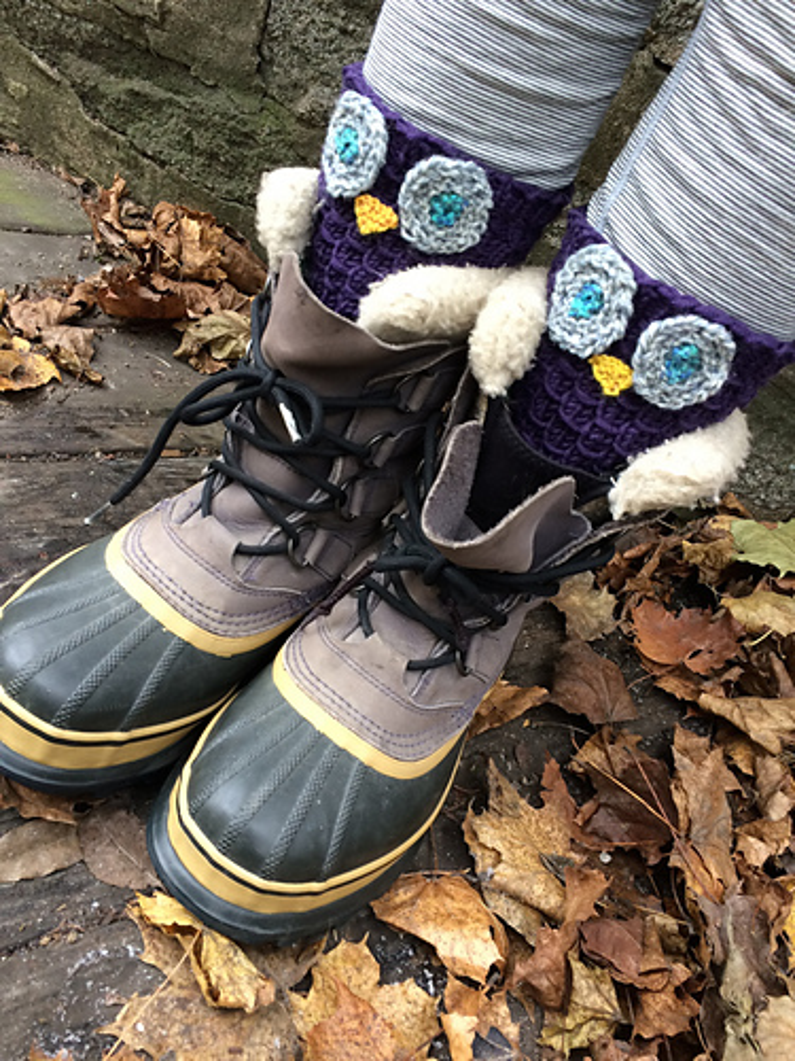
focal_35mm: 29
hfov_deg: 48.2
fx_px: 888
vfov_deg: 61.7
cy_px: 530
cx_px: 398
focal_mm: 4.15
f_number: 2.2
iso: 40
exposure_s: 1/40
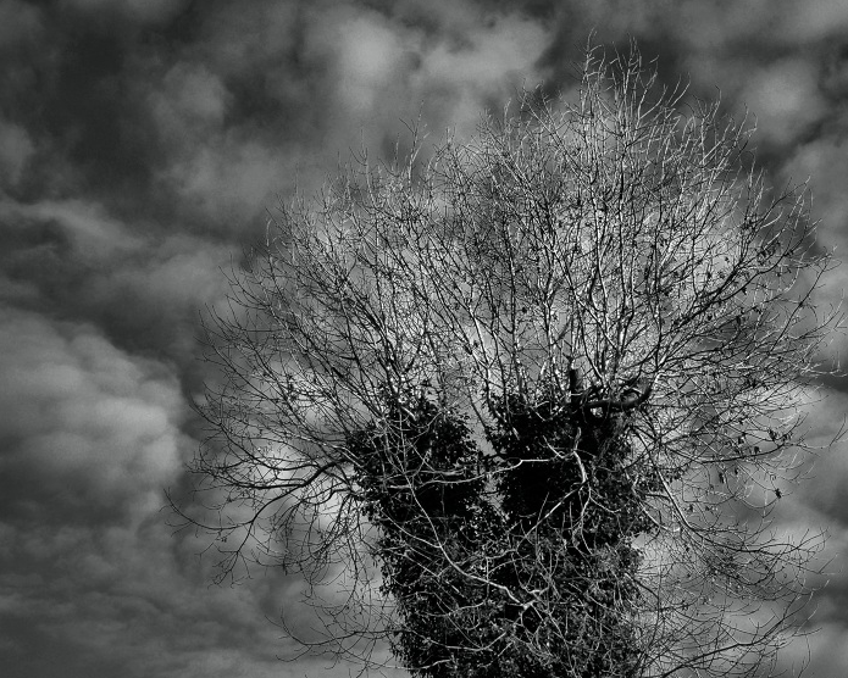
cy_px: 323
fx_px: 1104
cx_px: 530
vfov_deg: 34.1
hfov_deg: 41.7
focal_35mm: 44
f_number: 9
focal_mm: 24
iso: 200
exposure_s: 1/320
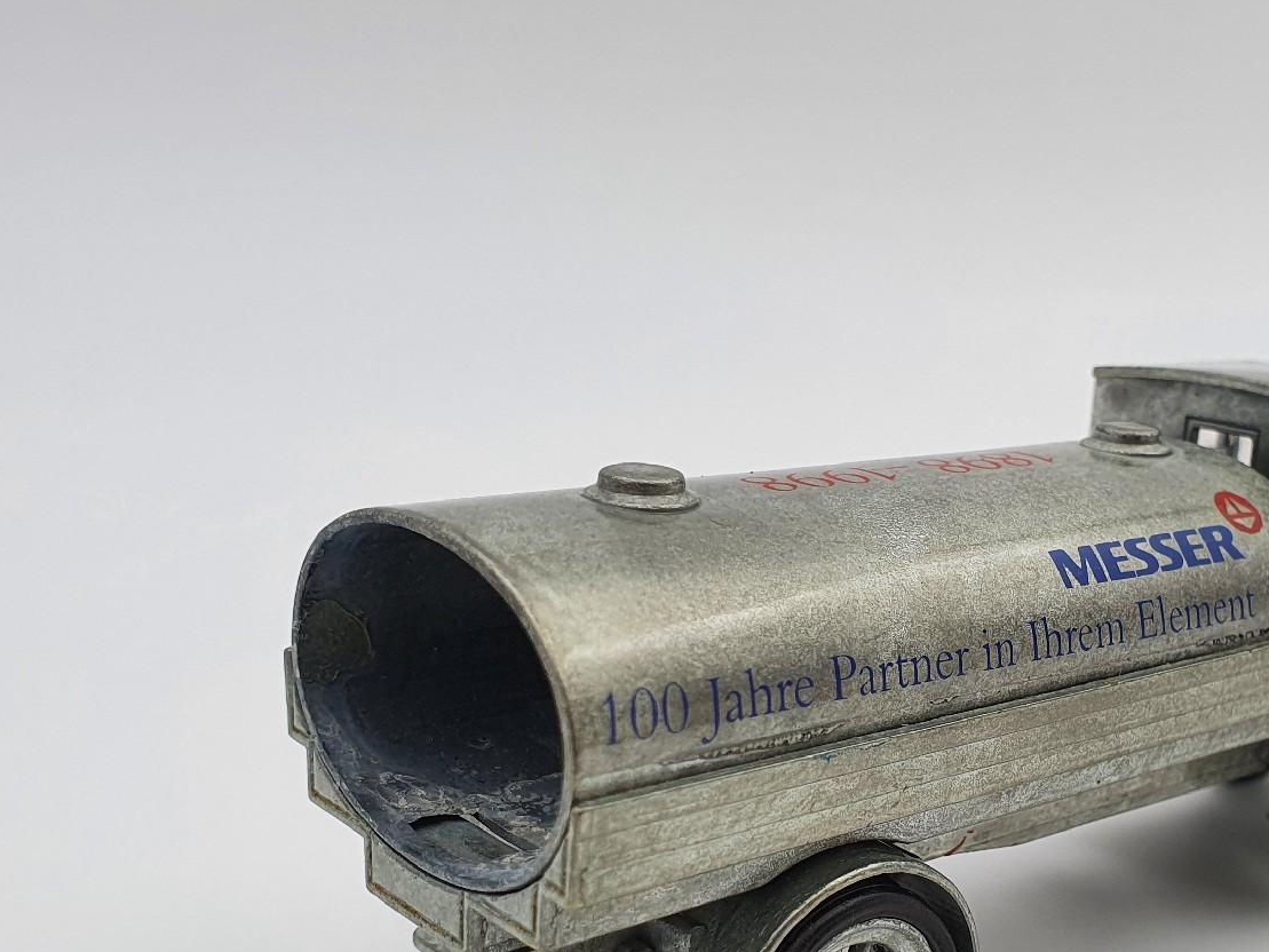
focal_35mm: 48
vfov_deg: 29.9
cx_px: 947
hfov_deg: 38.7
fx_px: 1760
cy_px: 682
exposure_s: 1/256
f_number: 2.4
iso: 50
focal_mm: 4.32
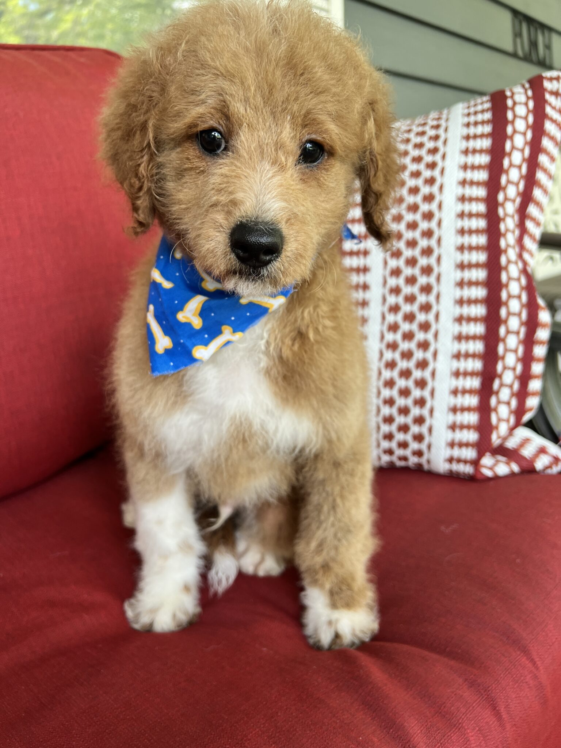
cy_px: 374
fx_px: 562
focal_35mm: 26
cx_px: 280
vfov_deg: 67.3
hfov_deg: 53.1
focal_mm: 5.7
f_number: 1.5
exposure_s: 1/148
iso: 32
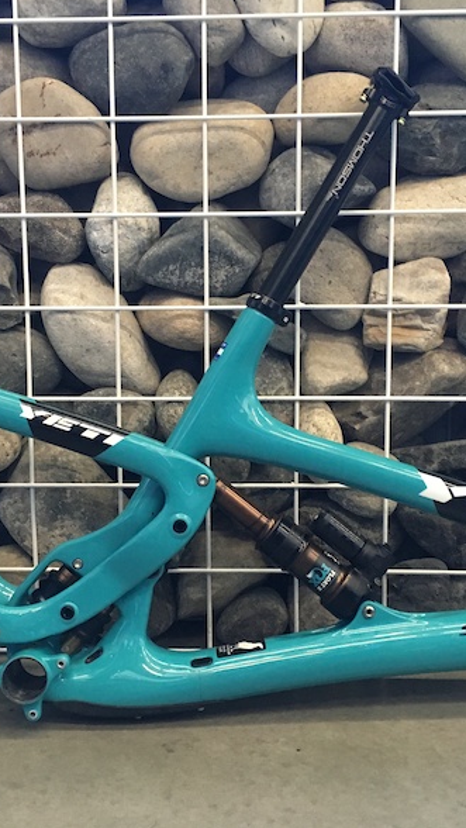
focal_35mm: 43
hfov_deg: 27.7
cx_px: 227
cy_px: 413
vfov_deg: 47.3
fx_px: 944
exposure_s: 1/30
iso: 200
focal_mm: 4.15
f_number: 2.2
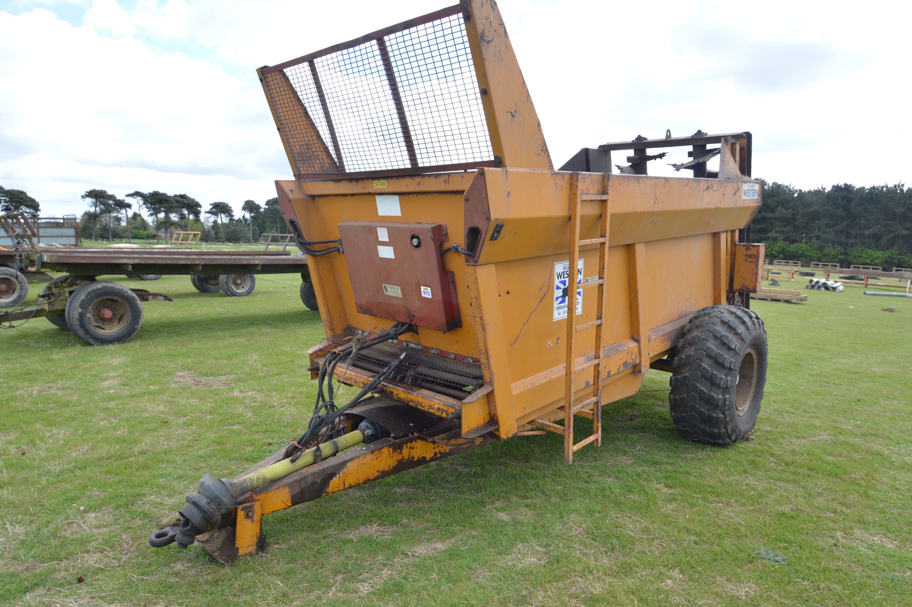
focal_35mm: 21
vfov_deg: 59.4
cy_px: 304
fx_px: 532
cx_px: 456
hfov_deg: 81.3
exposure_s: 1/160
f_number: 6.3
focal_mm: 14
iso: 100
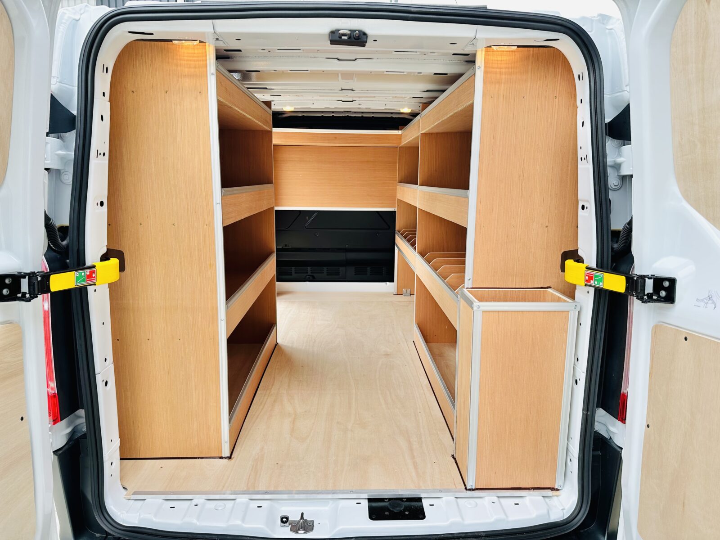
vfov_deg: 56.8
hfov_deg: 71.6
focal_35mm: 24
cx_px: 360
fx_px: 499
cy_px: 270
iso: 64
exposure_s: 1/121
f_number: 1.78
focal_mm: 6.86
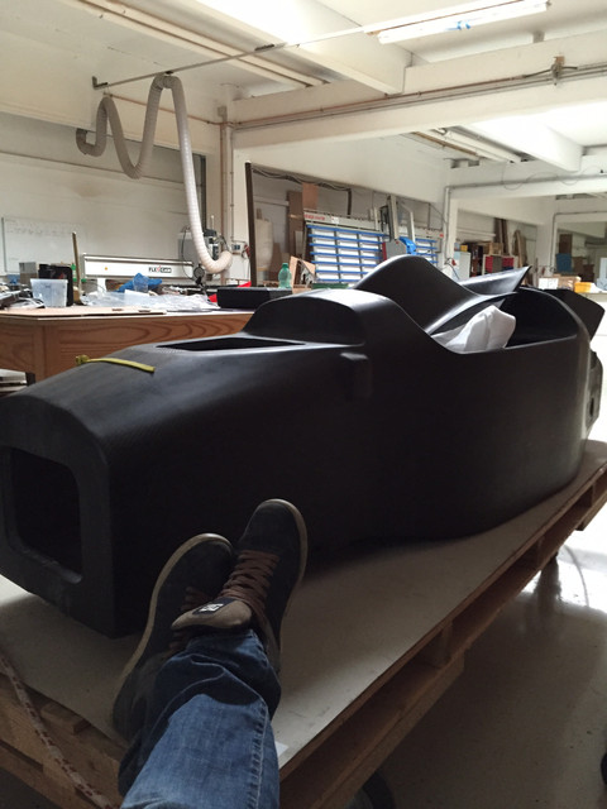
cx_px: 304
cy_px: 404
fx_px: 678
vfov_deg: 61.7
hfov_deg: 48.2
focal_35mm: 29
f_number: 2.2
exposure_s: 1/15
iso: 250
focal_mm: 4.15
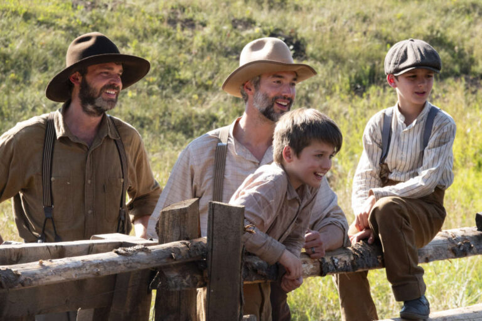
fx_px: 2370
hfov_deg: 11.6
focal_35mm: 177
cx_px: 241
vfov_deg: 7.8
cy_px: 160
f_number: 6.3
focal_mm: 64.8
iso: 400
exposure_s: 1/400
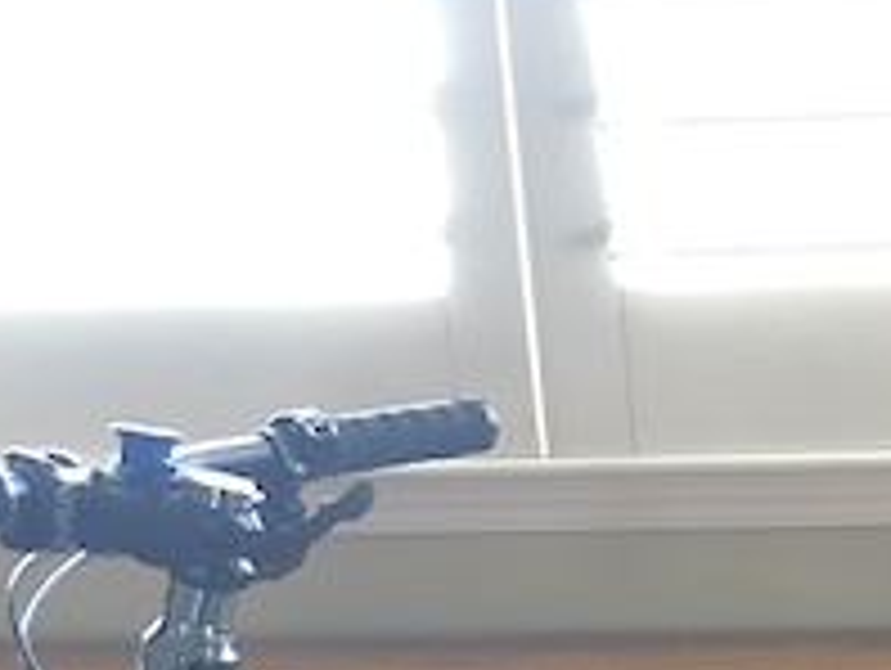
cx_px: 878
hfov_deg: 17.0
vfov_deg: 11.9
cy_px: 1286
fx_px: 2912
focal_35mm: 113
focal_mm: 4
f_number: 1.8
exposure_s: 1/30
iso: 40
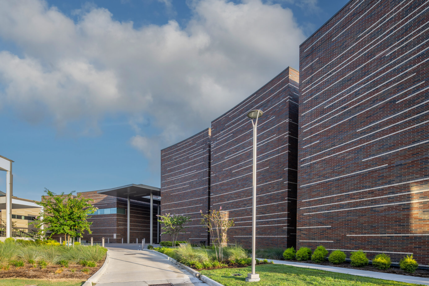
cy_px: 143
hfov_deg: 86.9
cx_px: 214
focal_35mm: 19
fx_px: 226
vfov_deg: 64.5
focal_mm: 19
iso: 100
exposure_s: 1/20
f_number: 11
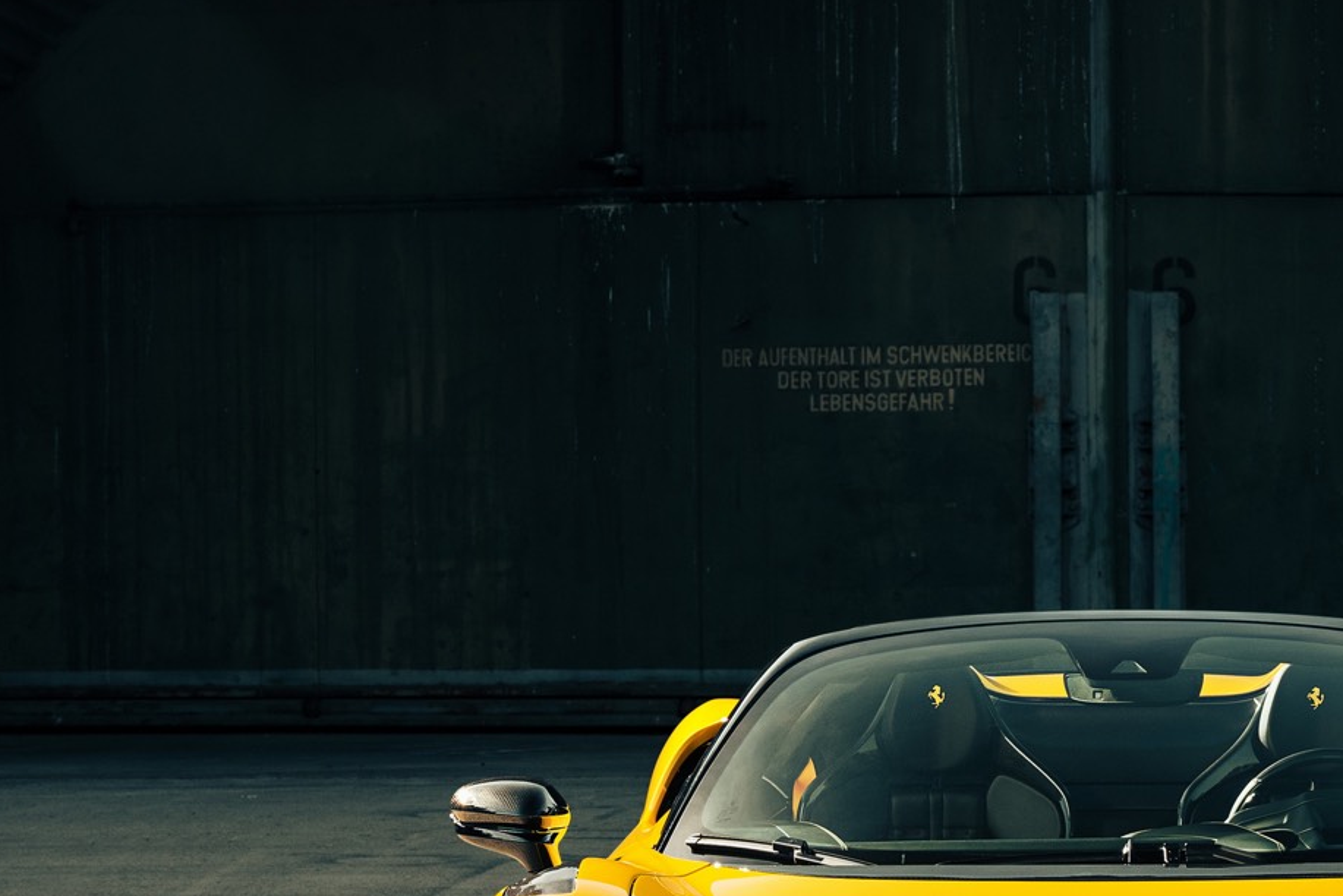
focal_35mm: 123
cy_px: 603
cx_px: 1135
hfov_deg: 16.4
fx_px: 4601
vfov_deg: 11.1
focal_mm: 37.7
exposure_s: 1/80
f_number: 7.1
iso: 100
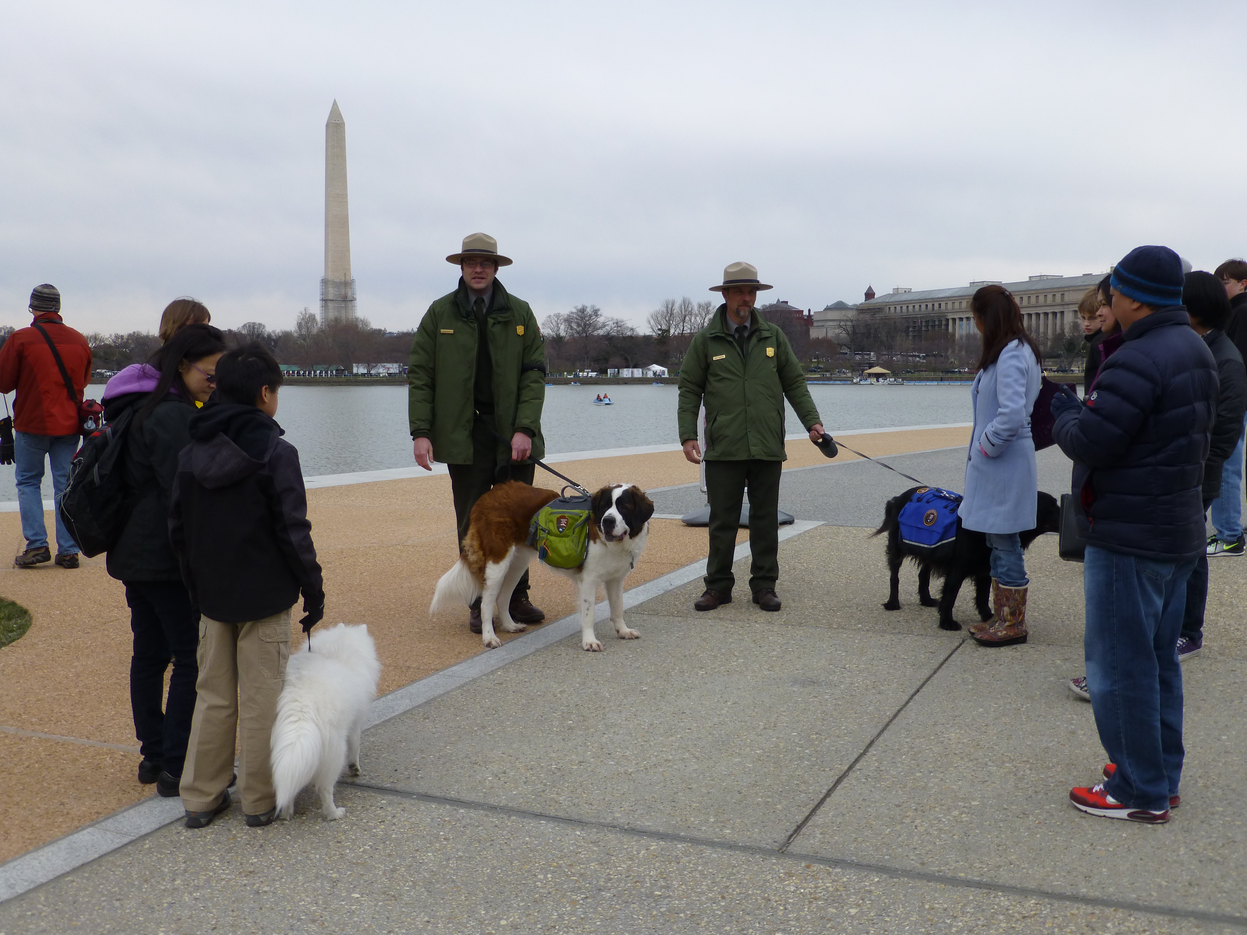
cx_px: 624
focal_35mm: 34
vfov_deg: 41.8
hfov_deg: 54.0
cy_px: 468
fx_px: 1225
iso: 100
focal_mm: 6.1
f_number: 3.7
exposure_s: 1/500
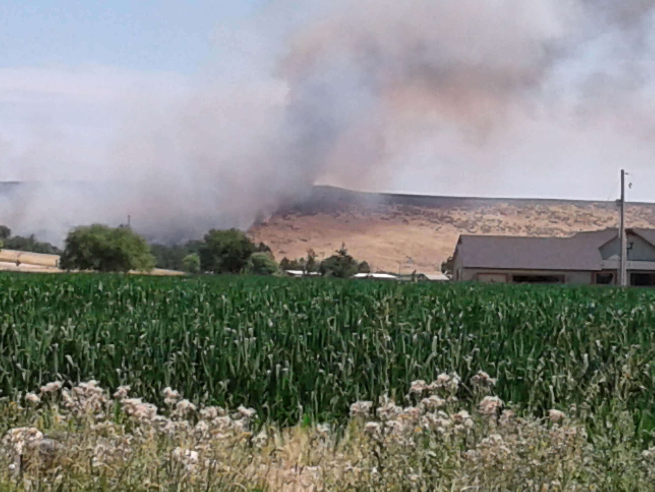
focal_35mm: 33
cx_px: 328
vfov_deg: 42.9
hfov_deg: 55.4
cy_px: 246
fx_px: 624
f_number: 2.2
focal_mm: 3.3
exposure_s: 1/1992
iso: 50
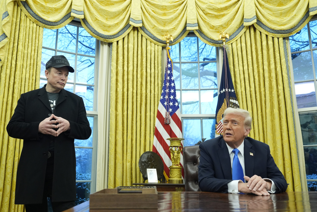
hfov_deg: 58.7
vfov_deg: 41.1
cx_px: 152
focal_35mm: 32
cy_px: 110
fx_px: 282
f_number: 4
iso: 2000
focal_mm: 30
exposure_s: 1/200
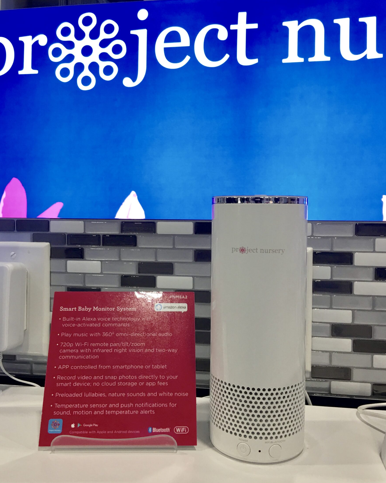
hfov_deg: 44.5
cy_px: 235
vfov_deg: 54.2
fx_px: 471
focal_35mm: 33
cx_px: 185
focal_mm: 4.15
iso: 32
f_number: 2.2
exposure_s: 1/15
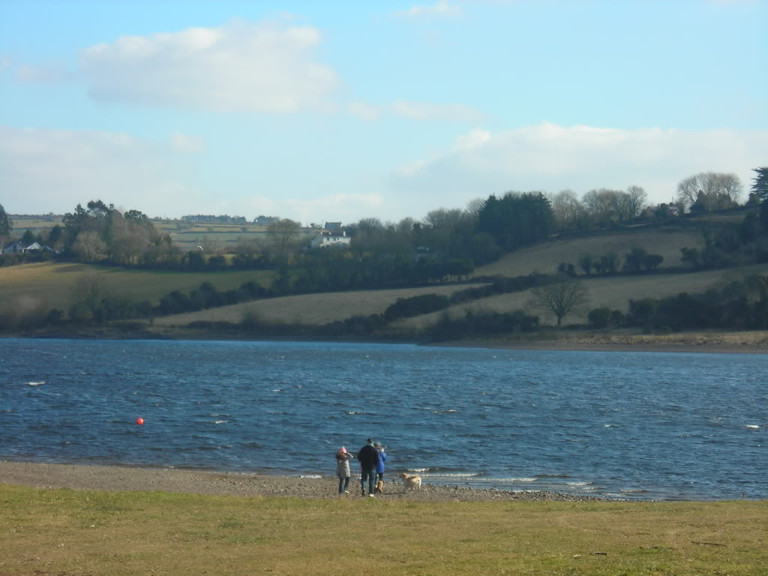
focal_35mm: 116
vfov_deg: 12.8
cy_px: 288
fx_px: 2574
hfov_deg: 17.0
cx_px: 384
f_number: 5.3
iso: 50
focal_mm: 19.2
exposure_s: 1/186
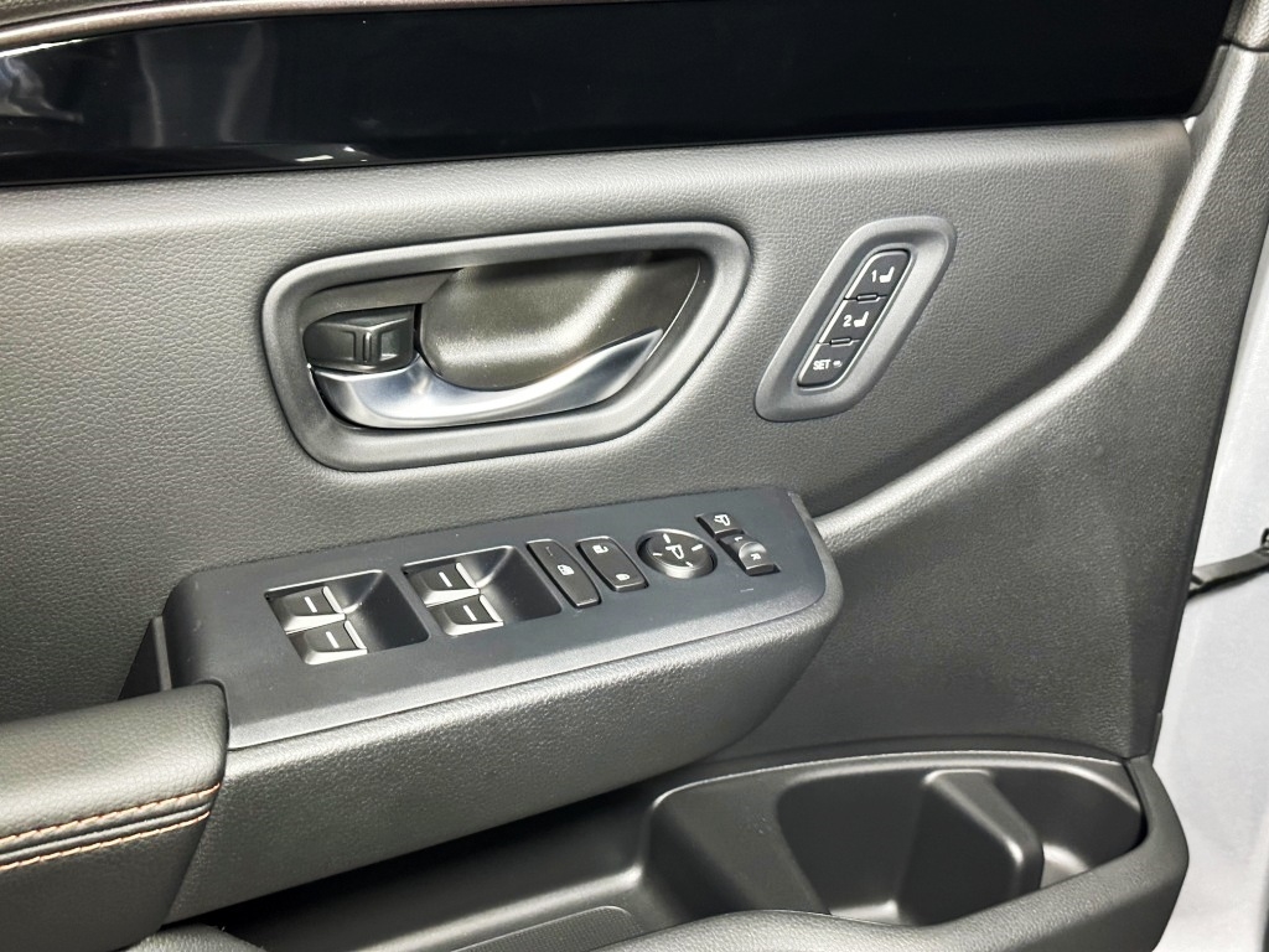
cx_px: 634
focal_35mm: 48
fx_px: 1760
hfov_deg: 39.7
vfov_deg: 30.3
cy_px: 476
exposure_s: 1/30
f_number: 1.78
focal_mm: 6.86
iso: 500
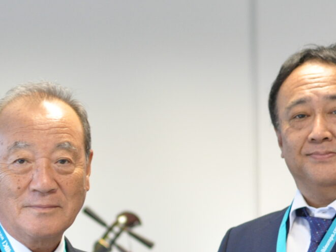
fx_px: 2165
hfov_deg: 8.7
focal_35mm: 223
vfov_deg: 6.6
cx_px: -98
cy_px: 252
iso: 800
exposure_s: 1/100
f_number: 2.8
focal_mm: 50
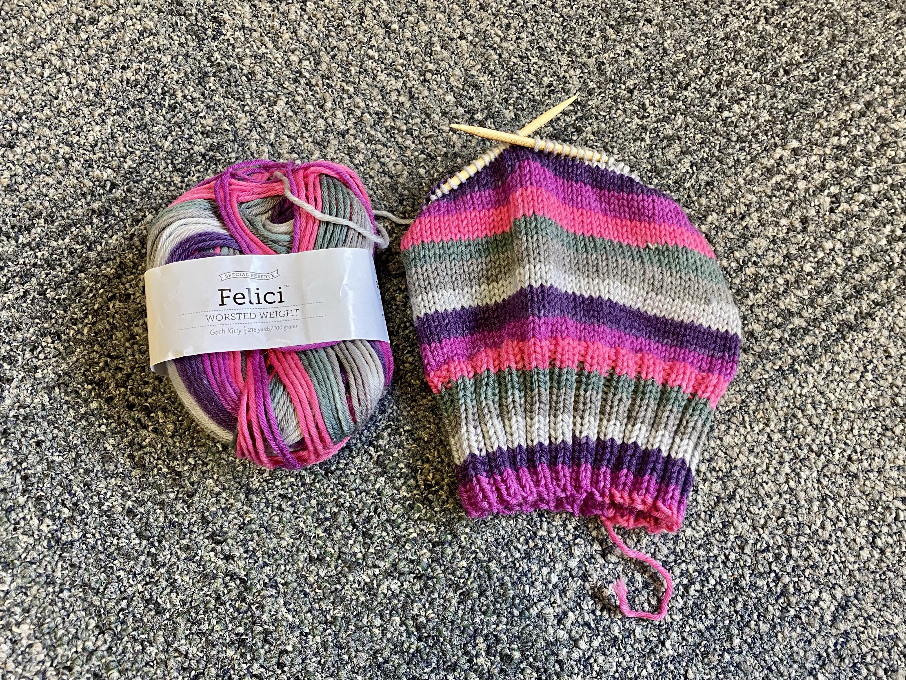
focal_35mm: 26
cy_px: 340
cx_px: 453
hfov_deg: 67.3
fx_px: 680
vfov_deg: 53.1
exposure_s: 1/60
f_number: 1.8
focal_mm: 4.25
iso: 250
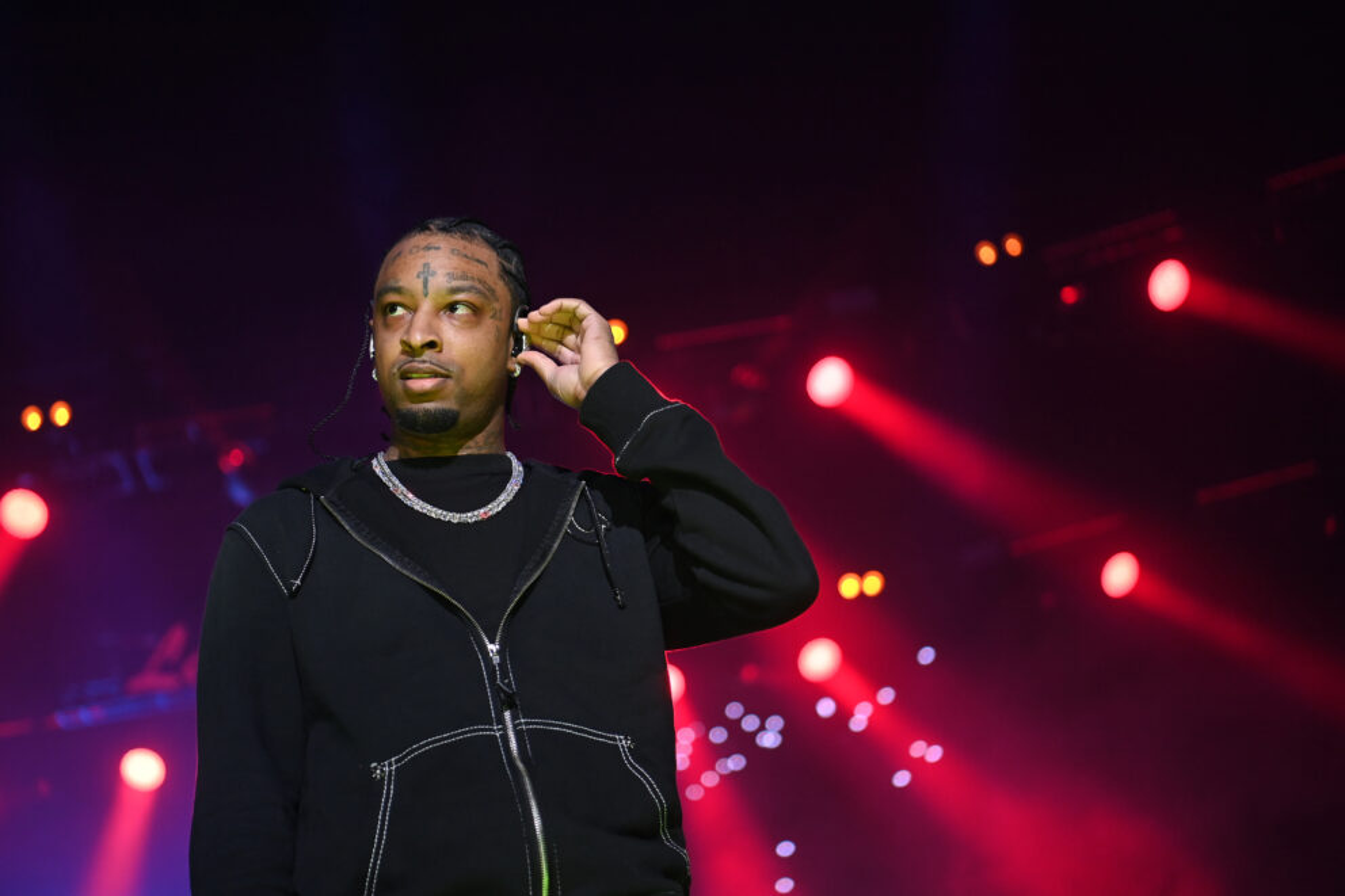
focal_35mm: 70
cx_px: 672
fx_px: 2615
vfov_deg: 19.4
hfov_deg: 28.8
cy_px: 448
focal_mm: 70
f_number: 3.2
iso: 2000
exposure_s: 1/640
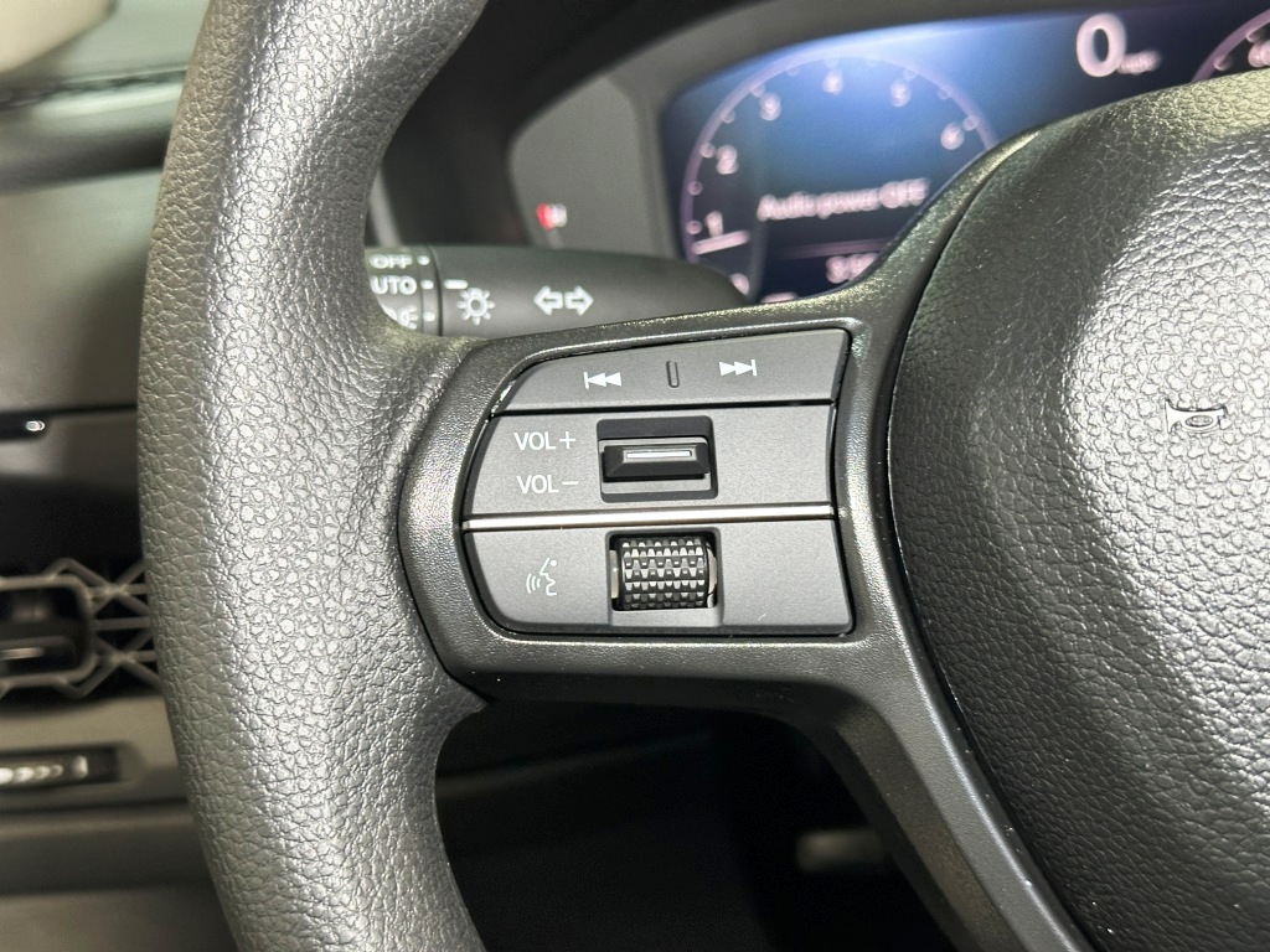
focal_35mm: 48
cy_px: 476
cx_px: 635
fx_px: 1761
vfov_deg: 30.3
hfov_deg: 39.7
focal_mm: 6.86
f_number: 1.78
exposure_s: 1/40
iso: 400
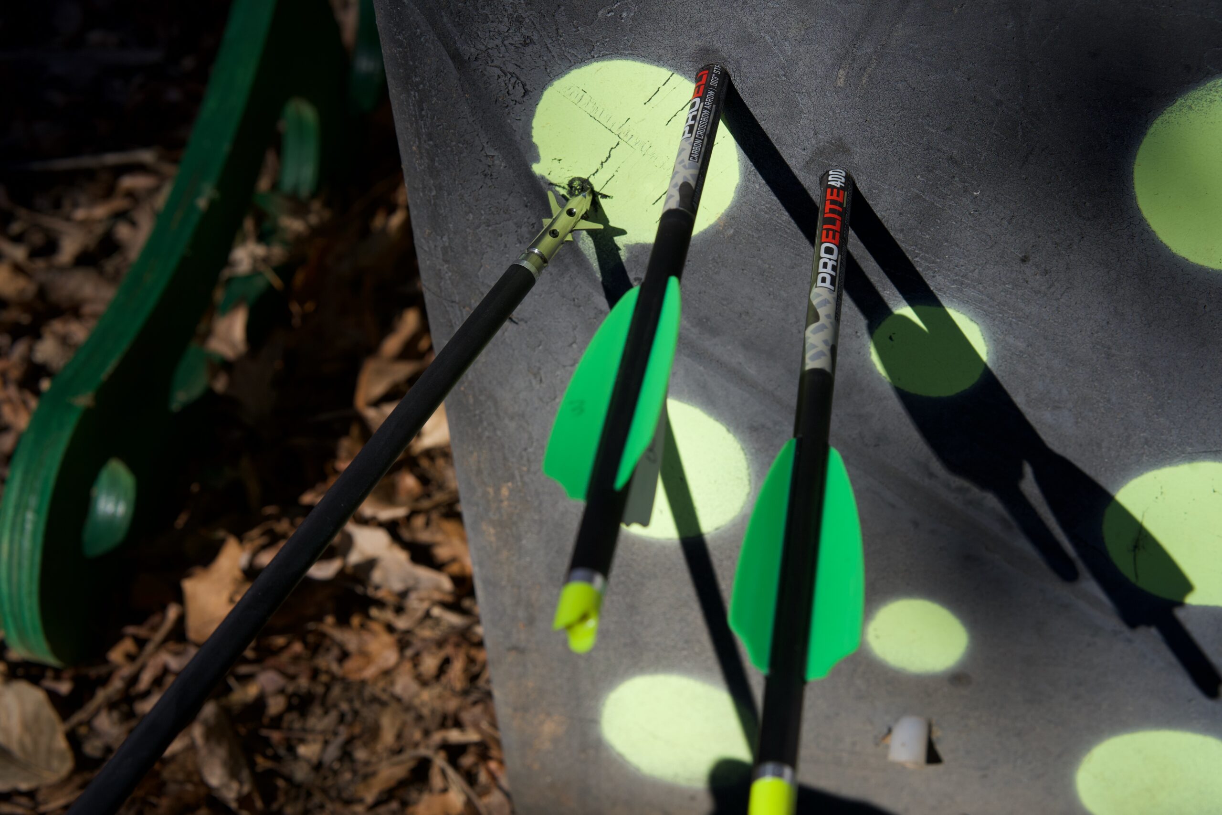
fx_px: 1867
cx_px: 611
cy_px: 408
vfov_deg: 24.6
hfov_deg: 36.2
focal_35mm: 55
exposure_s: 1/800
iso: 320
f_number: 8
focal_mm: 55
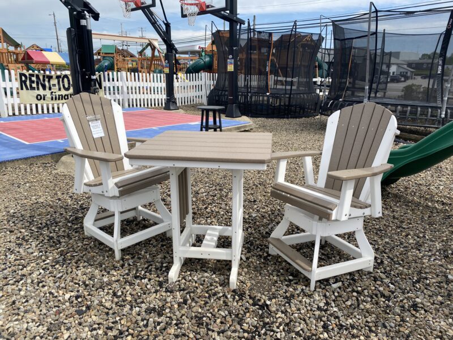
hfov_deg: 67.3
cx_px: 226
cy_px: 170
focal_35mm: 26
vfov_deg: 53.1
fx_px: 340
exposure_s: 1/2625
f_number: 1.8
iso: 32
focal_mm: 4.25
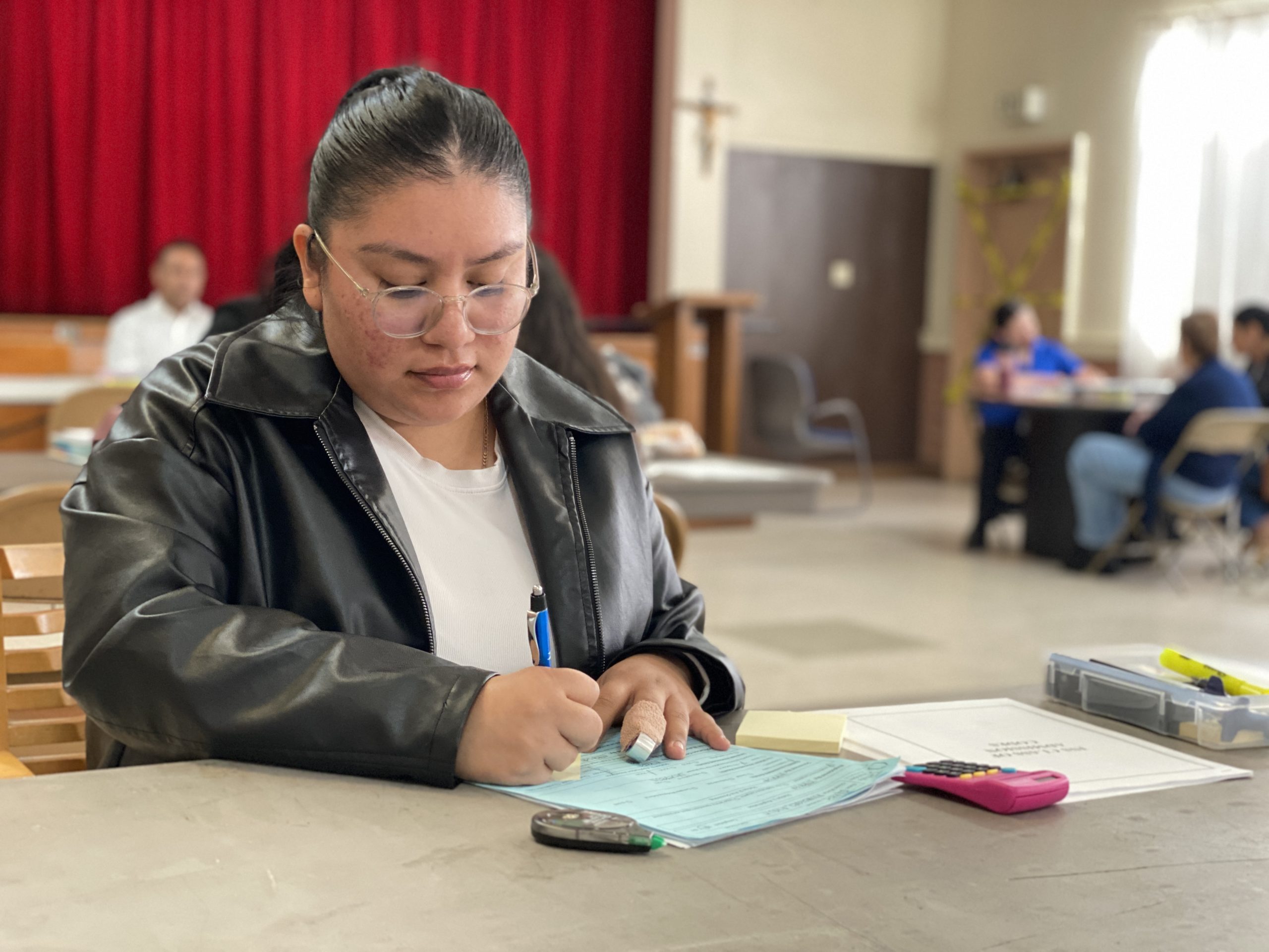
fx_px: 1906
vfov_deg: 28.0
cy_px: 476
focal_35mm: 52
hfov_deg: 36.8
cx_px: 634
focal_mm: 6
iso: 250
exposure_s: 1/31
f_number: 2
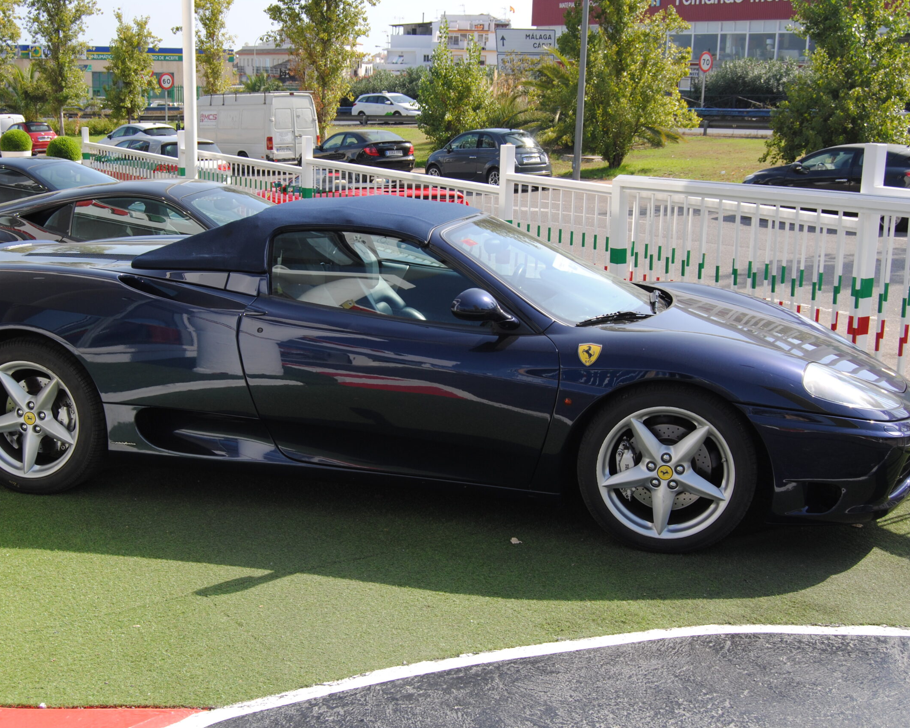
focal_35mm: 44
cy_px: 365
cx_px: 411
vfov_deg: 34.2
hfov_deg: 42.0
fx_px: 1185
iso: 100
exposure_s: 1/200
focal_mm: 26
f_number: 7.1
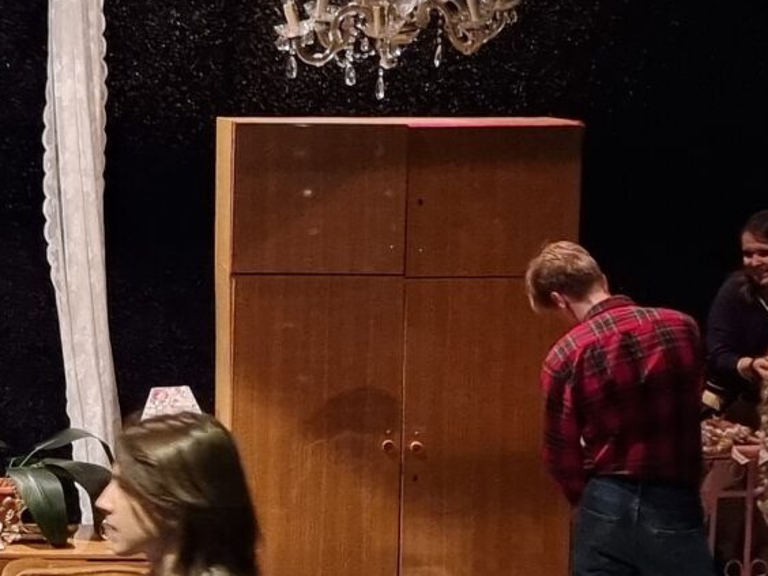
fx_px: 2418
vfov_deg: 13.6
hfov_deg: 17.7
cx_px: 45
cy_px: 407
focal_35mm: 109
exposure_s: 1/33
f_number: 1.8
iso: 640
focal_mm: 6.7
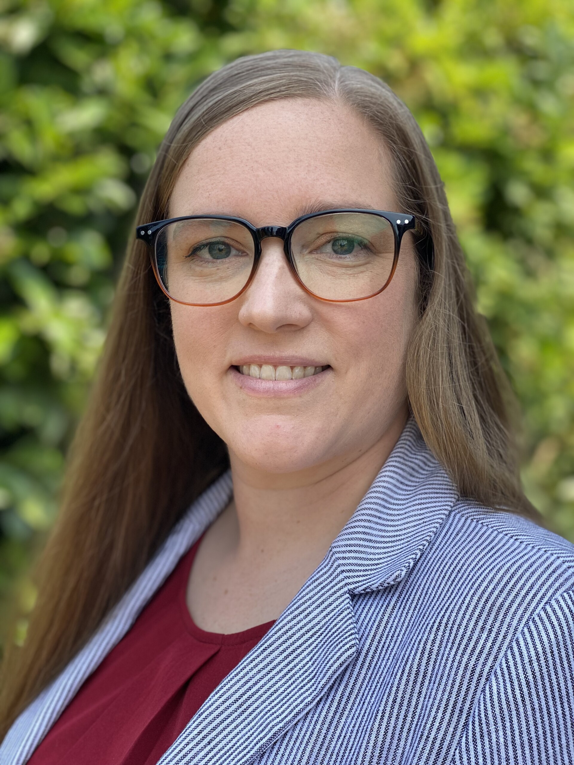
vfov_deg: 36.8
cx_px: 287
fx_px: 1150
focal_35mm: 52
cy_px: 382
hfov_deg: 28.0
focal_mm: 6
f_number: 2
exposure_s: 1/378
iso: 20
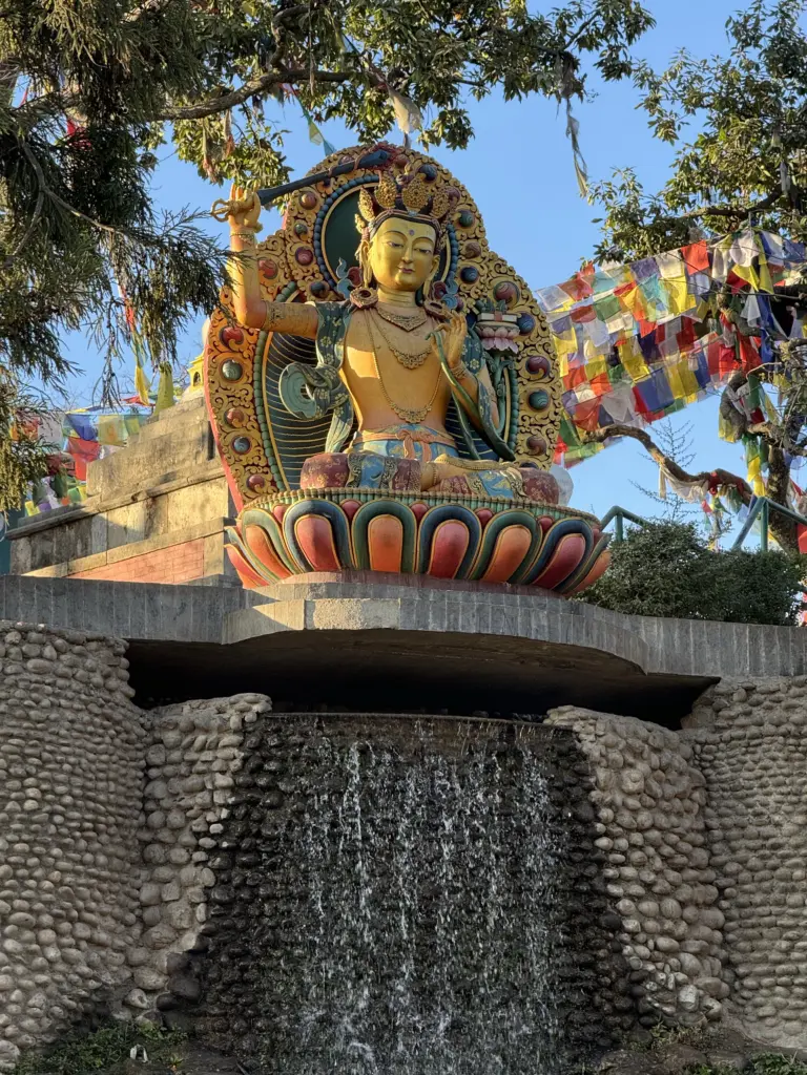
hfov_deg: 12.3
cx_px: 404
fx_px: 3730
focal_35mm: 120
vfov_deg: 16.4
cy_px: 538
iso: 50
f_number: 2.8
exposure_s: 1/202
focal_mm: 15.66
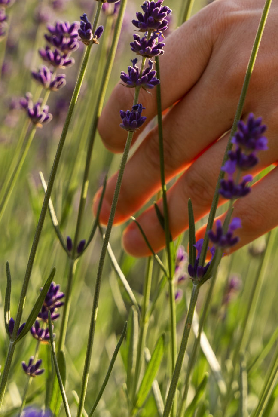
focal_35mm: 198
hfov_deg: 6.9
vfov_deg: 10.3
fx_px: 2293
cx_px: 322
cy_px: 0
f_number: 5
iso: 320
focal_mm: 75
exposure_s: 1/640
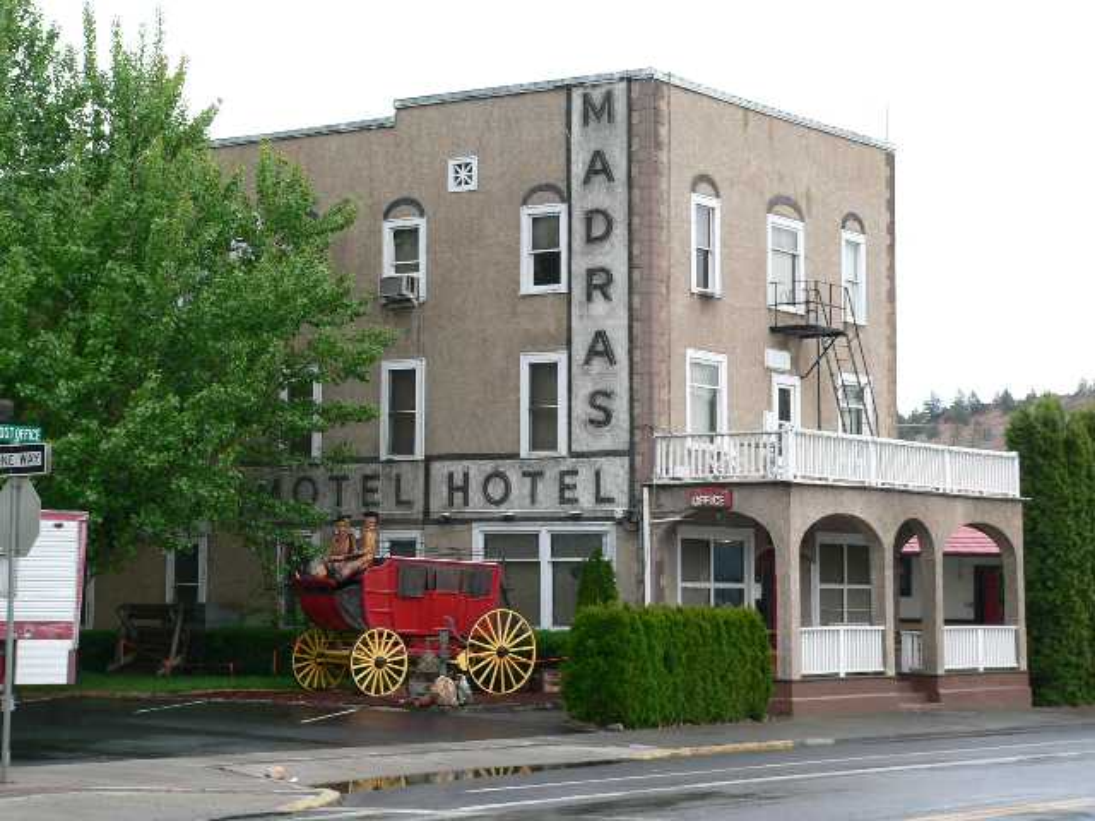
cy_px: 410
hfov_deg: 24.7
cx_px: 548
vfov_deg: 18.7
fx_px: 2499
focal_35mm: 79
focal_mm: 13.2
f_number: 4
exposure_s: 1/125
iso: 80
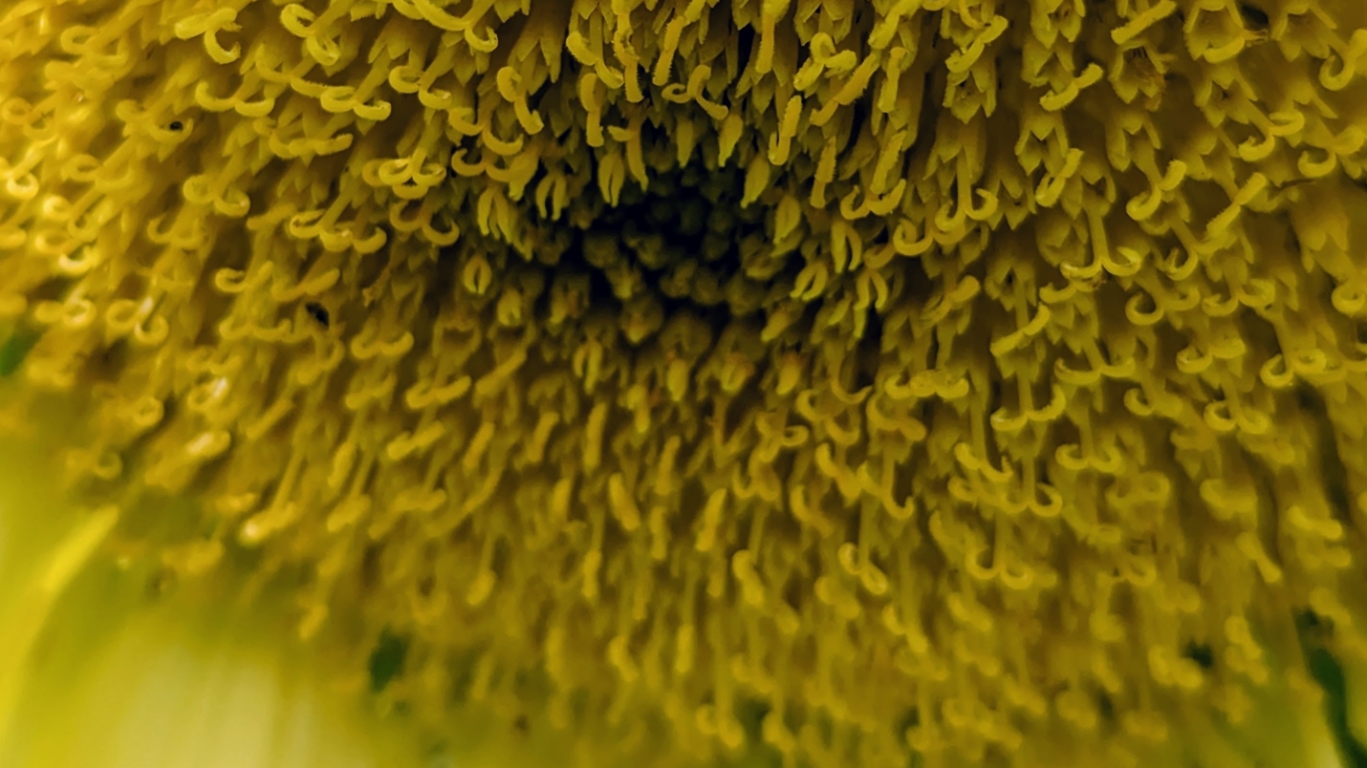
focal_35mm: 75
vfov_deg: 15.9
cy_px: 98
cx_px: 676
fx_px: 2718
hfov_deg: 28.2
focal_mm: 6.81
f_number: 1.85
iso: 44
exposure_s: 1/1727
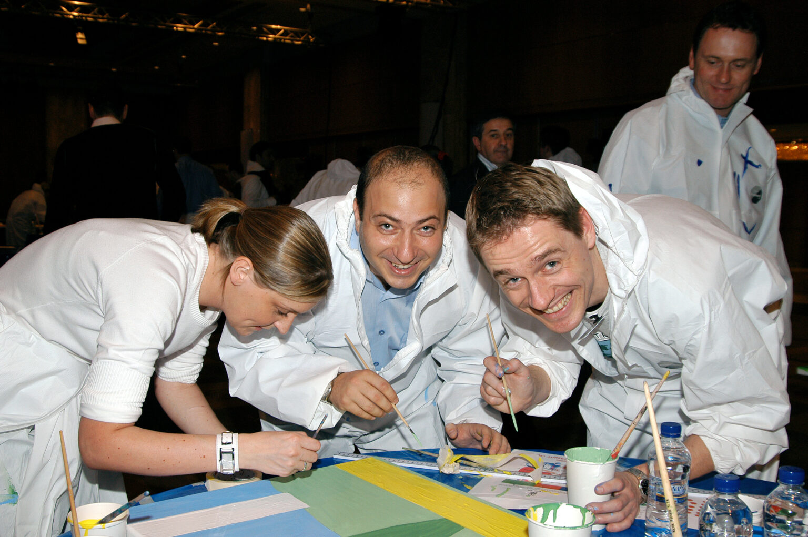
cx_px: 404
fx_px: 807
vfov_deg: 36.8
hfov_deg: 53.2
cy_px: 268
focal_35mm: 36
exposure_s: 1/50
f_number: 5.6
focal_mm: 24
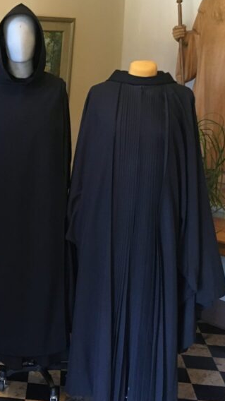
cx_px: -63
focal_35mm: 57
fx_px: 605
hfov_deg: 19.5
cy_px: 199
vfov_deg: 36.6
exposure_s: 1/30
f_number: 2.2
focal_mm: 4.15
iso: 160
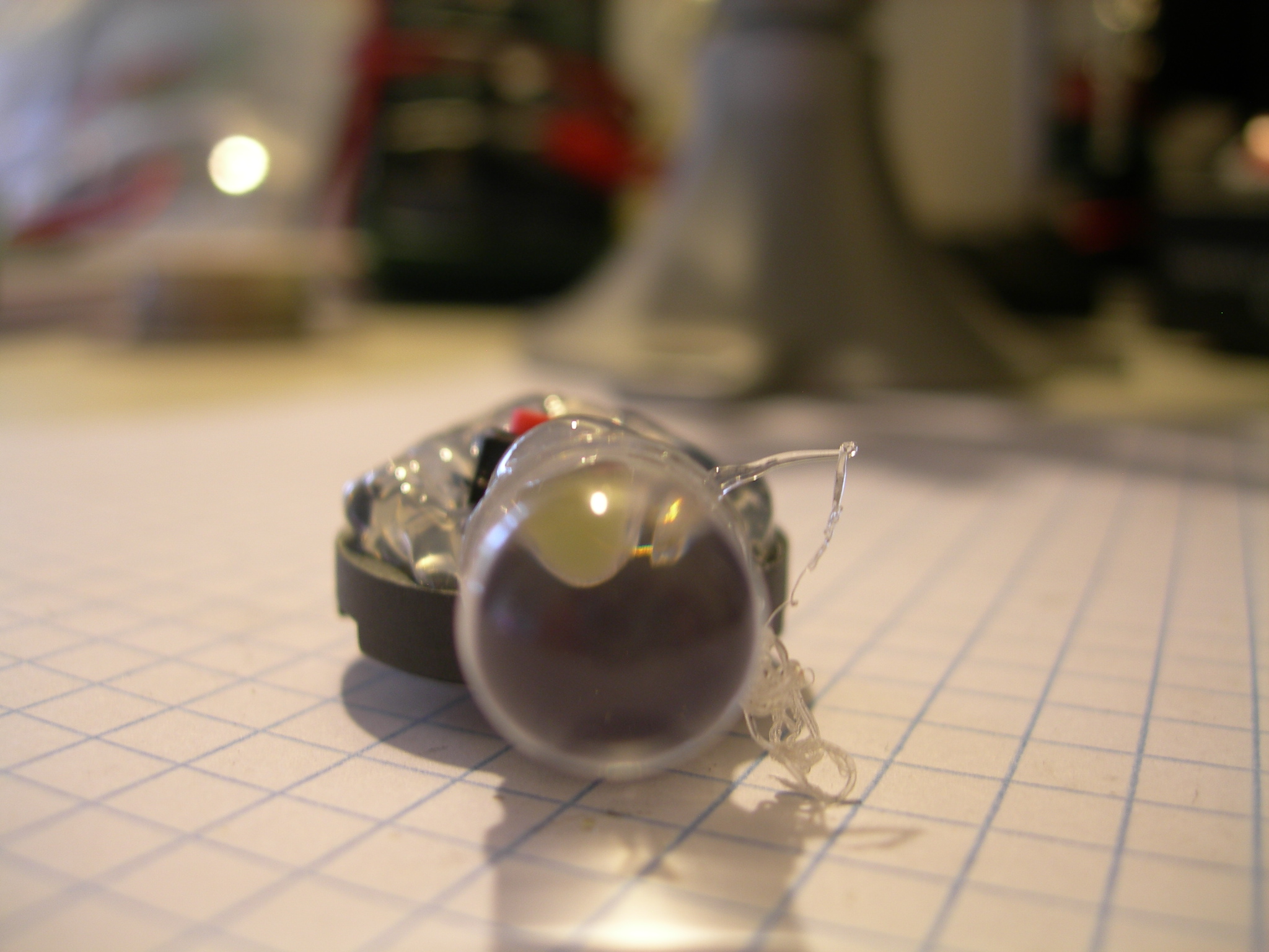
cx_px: 634
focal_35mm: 38
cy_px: 476
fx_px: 1393
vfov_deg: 37.7
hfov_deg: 49.0
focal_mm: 7.8
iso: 50
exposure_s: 1/3.7
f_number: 2.8
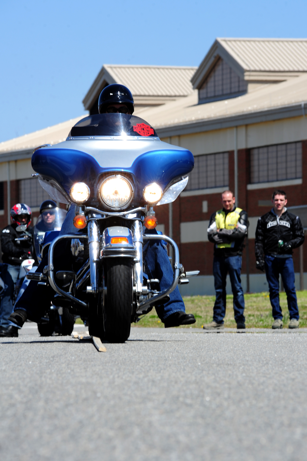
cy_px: 230
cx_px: 154
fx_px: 2561
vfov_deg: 10.3
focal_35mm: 200
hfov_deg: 6.9
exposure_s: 1/250
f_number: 13
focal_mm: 200
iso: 200
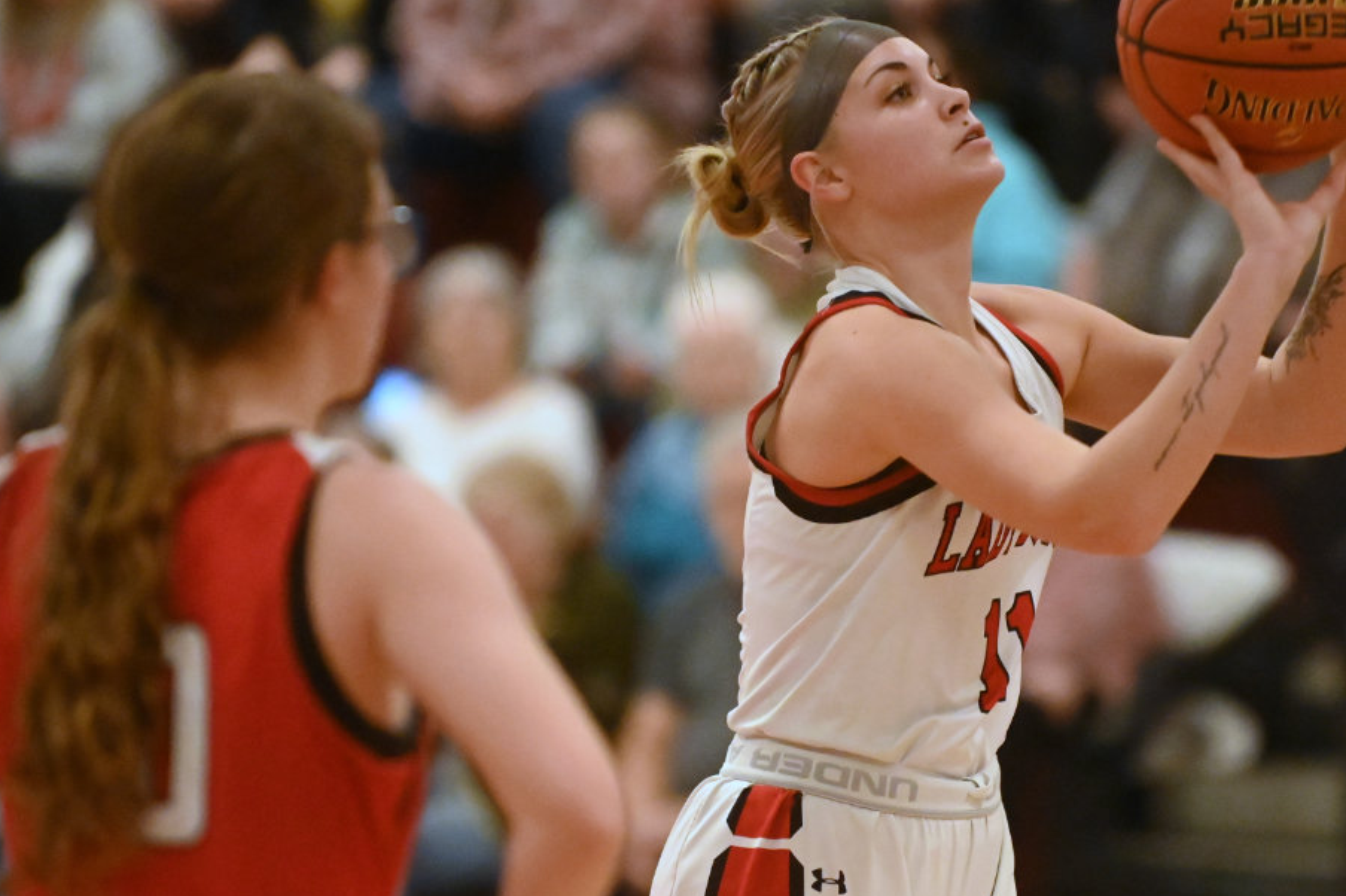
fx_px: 12408
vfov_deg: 4.1
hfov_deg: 6.2
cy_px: 444
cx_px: 820
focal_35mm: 332
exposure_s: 1/1250
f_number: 2.8
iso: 20000
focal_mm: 200
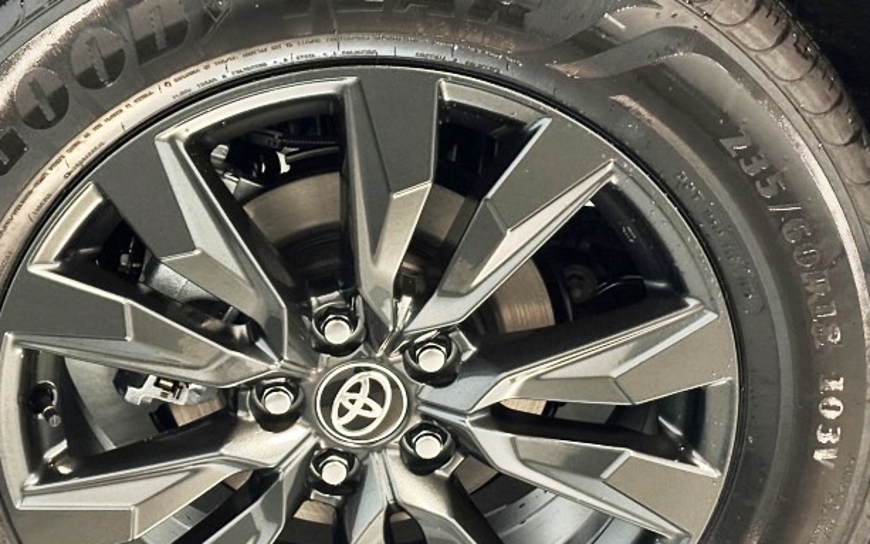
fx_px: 2015
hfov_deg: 24.3
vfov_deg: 15.3
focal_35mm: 85
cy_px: 393
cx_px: 326
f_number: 1.78
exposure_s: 1/24
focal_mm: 6.86
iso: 640
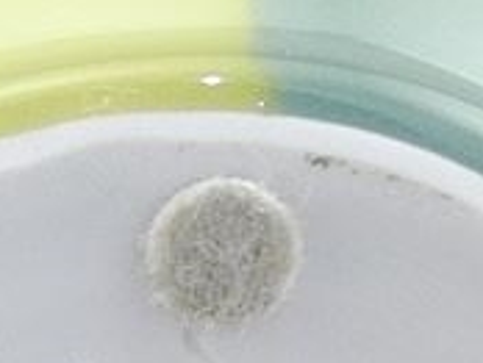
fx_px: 6819
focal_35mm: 488
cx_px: -569
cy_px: 659
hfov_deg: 4.0
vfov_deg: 3.0
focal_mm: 18.1
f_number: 4
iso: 400
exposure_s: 1/25
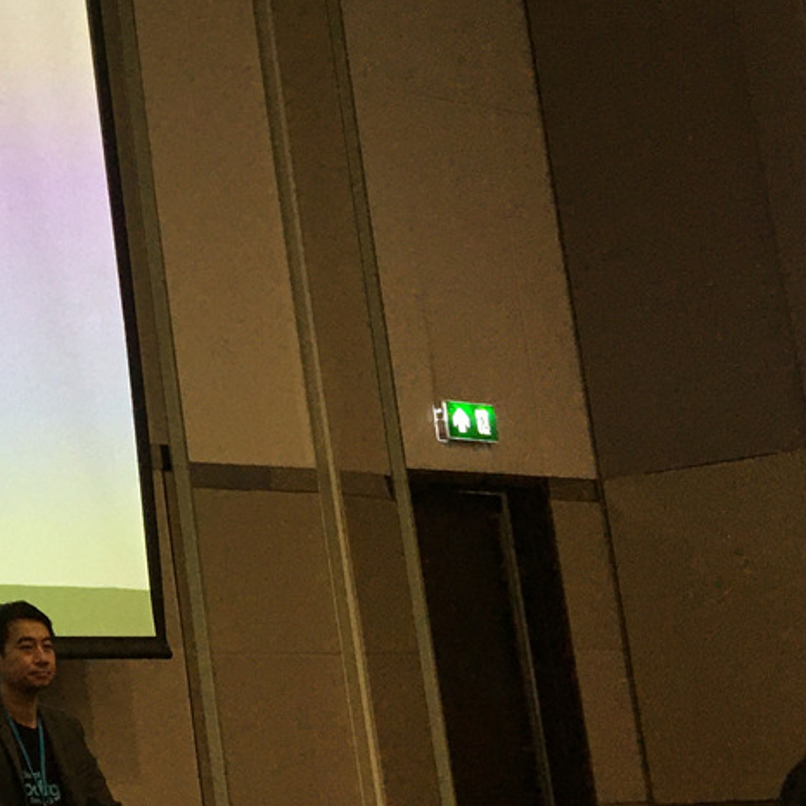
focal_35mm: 88
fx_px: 2318
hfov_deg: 17.2
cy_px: 280
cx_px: -498
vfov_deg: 19.7
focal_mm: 4.15
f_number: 2.2
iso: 50
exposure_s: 1/17
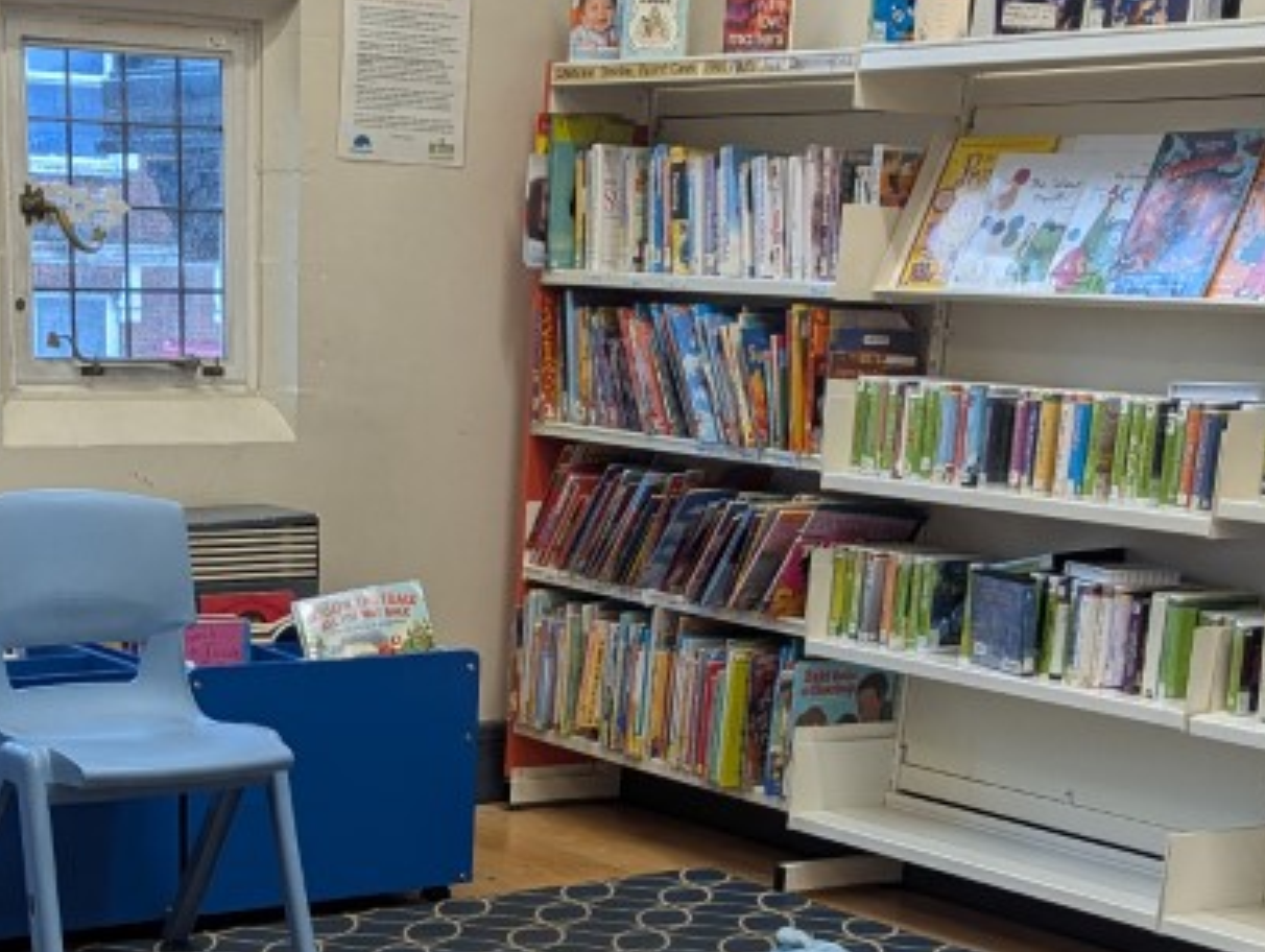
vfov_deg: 19.9
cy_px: 1018
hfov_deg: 27.2
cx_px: 446
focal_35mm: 71
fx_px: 2598
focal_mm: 6.81
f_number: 1.85
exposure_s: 1/100
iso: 215
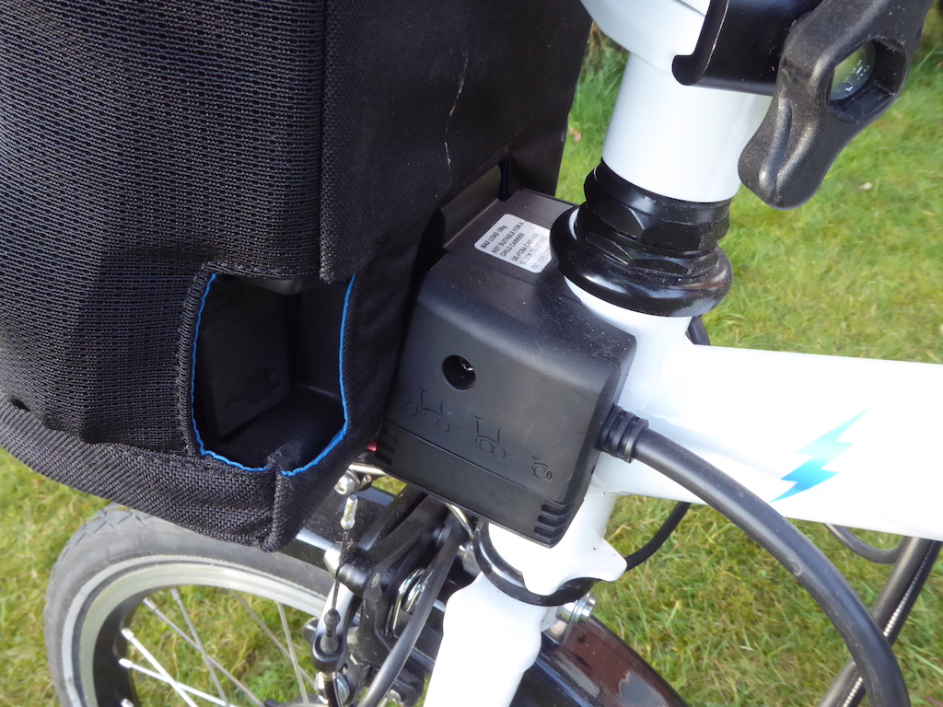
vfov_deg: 45.4
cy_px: 354
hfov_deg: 58.4
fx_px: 844
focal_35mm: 31
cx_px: 472
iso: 400
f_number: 6.3
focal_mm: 5.4
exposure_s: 1/30
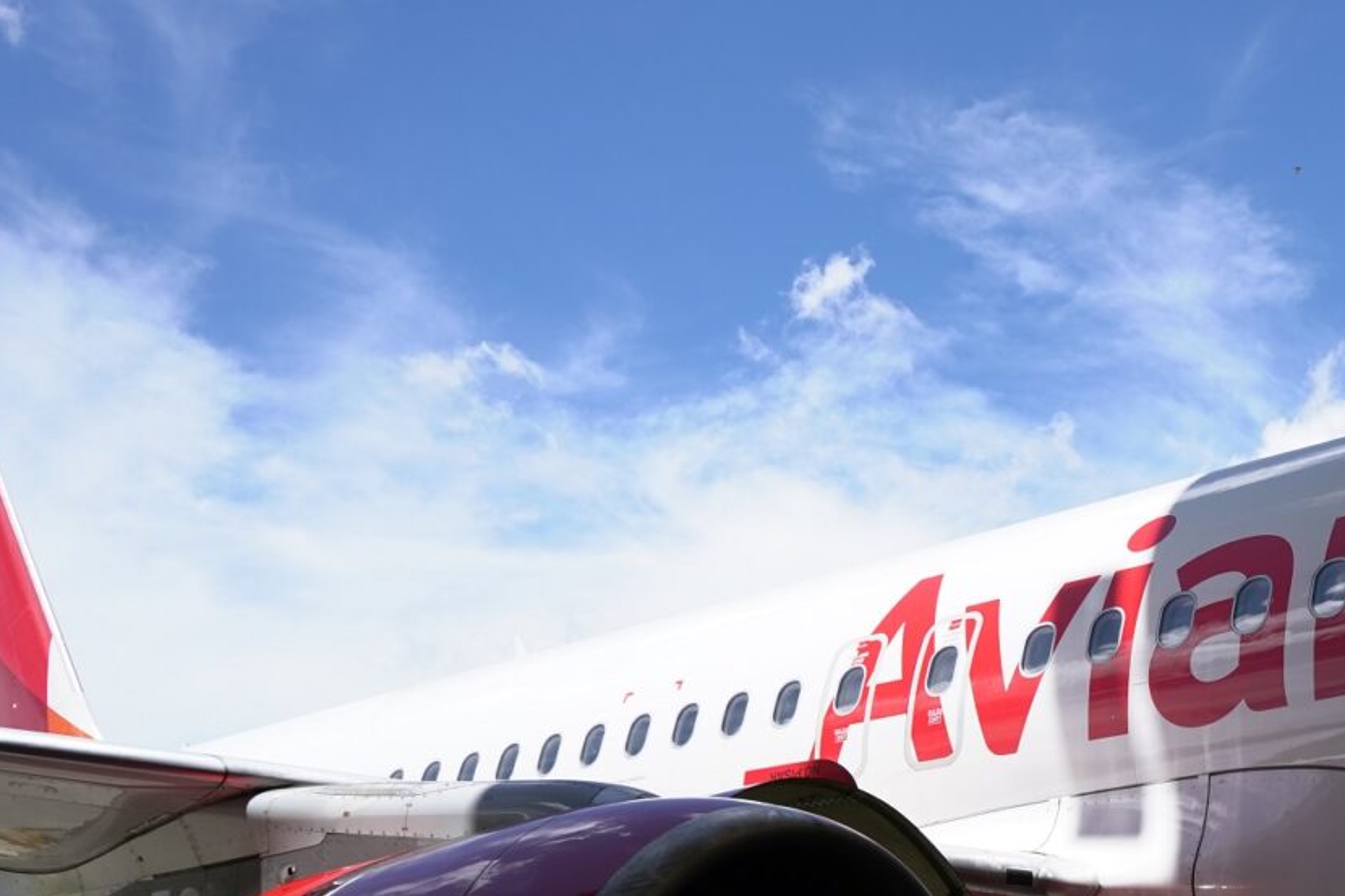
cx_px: 1227
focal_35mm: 54
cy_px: 862
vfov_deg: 24.1
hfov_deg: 34.7
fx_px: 2017
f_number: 5.6
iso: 250
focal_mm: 28
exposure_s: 1/1250
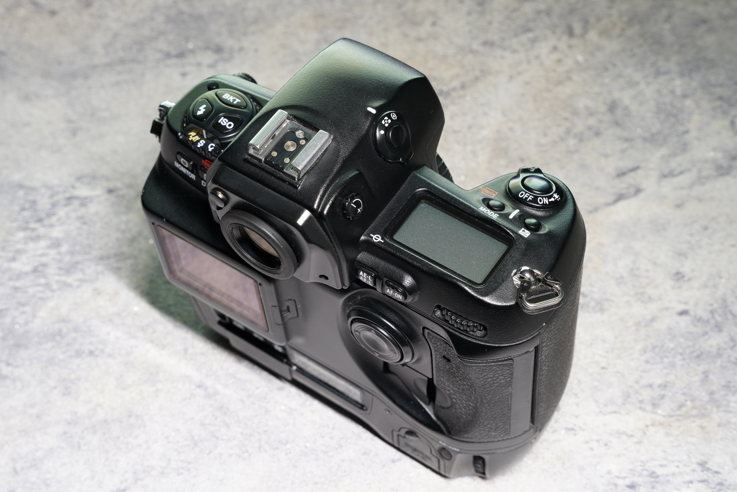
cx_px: 368
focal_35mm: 67
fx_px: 1374
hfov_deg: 30.0
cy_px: 246
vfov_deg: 20.3
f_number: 13
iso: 400
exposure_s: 1/1.6
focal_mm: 67.1
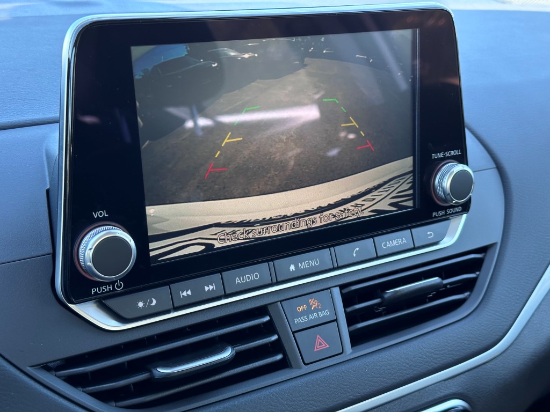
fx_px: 763
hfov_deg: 39.7
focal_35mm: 48
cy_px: 206
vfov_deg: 30.3
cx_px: 275
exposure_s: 1/121
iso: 80
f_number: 1.78
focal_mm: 6.86
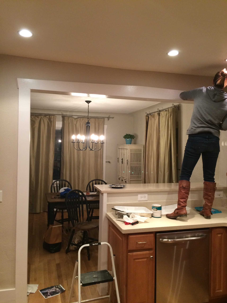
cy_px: 152
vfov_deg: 61.7
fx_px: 254
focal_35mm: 29
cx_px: 114
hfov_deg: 48.2
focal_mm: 4.15
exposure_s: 1/30
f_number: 2.2
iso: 160
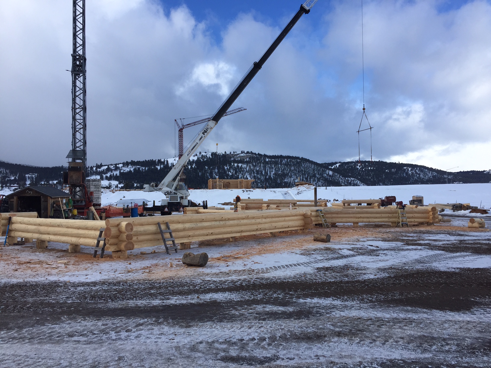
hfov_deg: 61.7
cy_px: 184
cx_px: 246
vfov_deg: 48.2
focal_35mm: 29
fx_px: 411
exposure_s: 1/1412
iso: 32
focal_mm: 4.15
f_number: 2.2
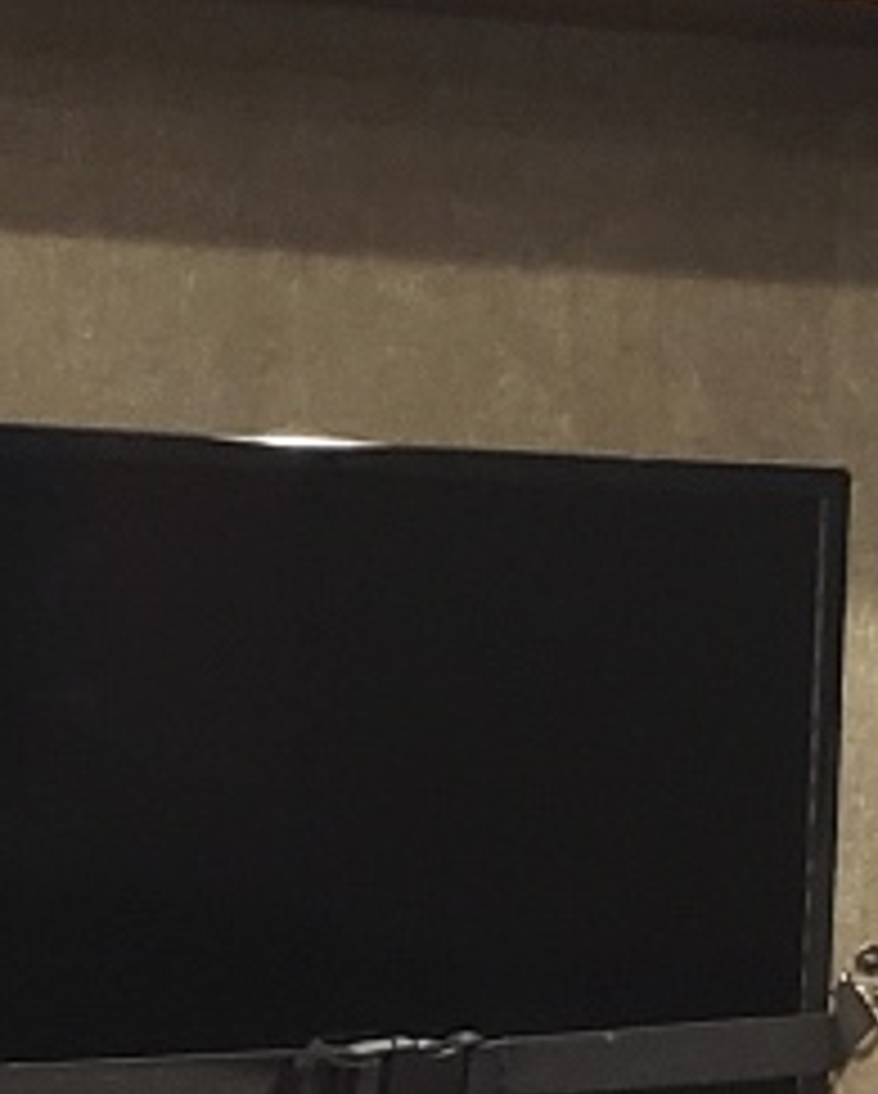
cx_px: 342
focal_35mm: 167
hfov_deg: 9.3
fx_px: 5414
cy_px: 1180
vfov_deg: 11.4
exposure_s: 1/10
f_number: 1.5
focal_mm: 4.3
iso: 250
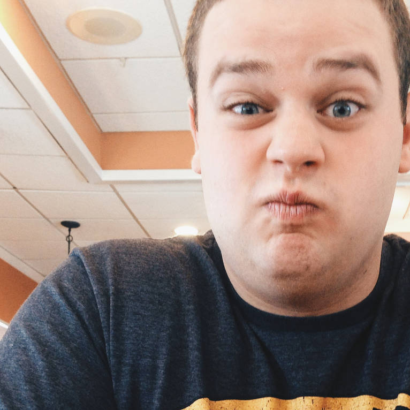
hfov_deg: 25.2
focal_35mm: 68
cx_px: 290
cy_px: 379
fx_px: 911
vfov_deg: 24.5
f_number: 2.4
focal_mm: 4.12
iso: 80
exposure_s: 1/20
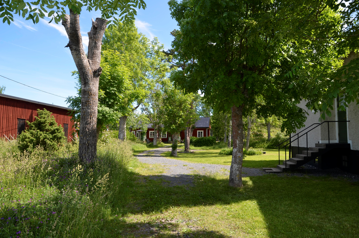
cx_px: 180
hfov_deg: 70.5
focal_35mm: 26
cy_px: 119
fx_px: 254
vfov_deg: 50.2
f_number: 5.6
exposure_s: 1/200
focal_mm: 17
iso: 100
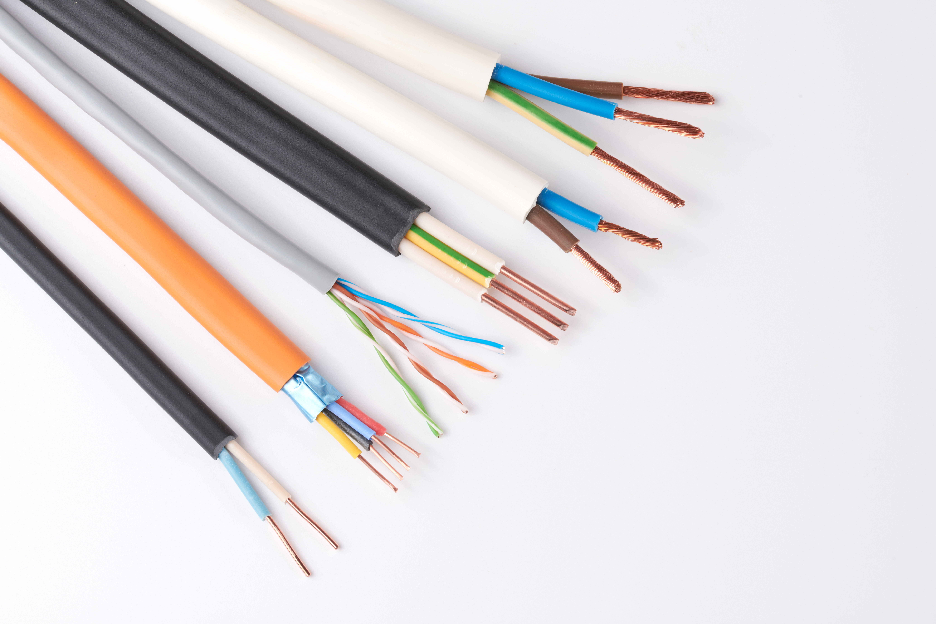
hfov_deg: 19.5
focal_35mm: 105
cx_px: 468
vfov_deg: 13.0
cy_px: 312
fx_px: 2730
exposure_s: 1/60
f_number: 22
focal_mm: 105
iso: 200
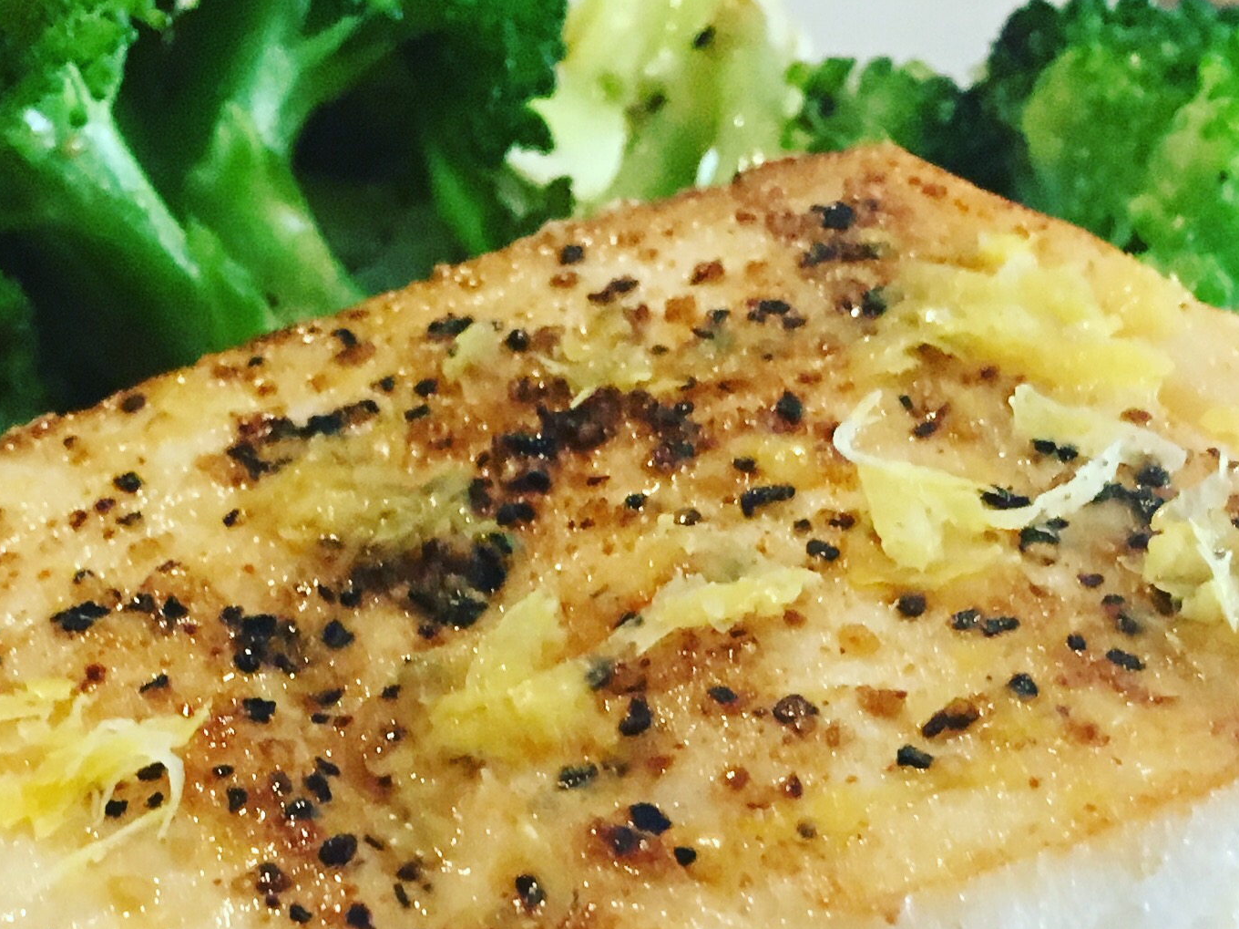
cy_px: 1055
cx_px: 390
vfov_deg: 16.6
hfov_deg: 22.6
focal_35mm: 86
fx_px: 3077
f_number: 2.2
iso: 125
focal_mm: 4.15
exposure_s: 1/30
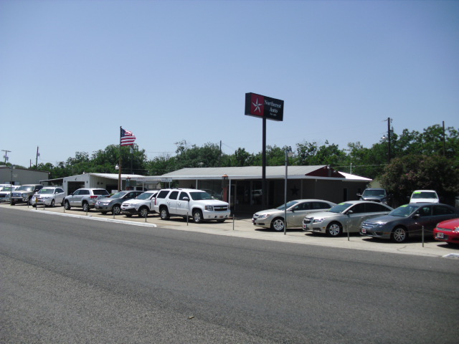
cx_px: 230
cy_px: 172
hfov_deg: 51.4
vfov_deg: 39.7
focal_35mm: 36
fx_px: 477
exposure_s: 1/200
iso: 80
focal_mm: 6.3
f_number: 7.8
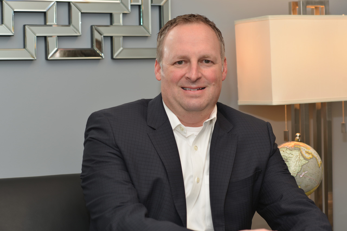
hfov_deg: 23.9
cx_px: 174
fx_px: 820
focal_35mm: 85
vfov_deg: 16.1
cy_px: 116
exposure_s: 1/60
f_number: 4.5
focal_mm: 85
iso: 125
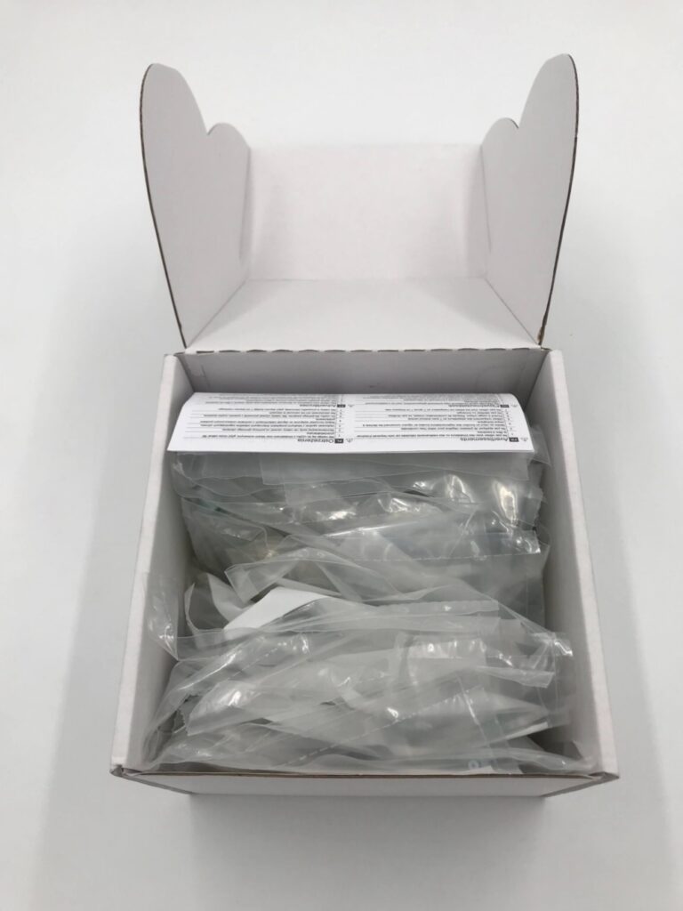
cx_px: 342
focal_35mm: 28
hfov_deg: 49.7
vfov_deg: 63.4
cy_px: 456
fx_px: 737
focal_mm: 3.99
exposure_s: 1/151
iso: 20
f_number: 1.8
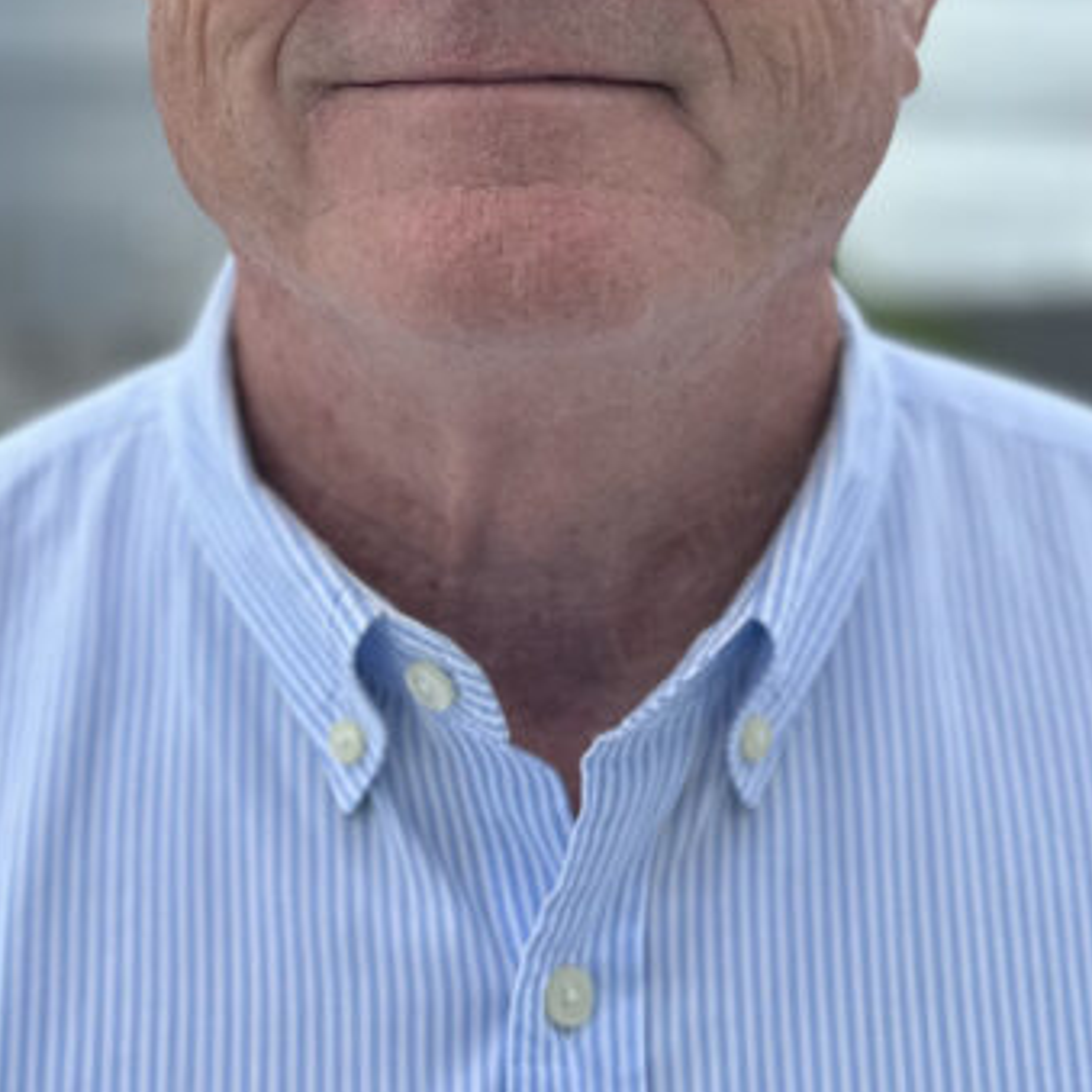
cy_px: 139
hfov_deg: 26.9
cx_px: 477
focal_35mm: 64
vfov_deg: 26.1
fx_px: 2284
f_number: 1.78
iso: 80
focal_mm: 6.86
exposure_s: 1/2299
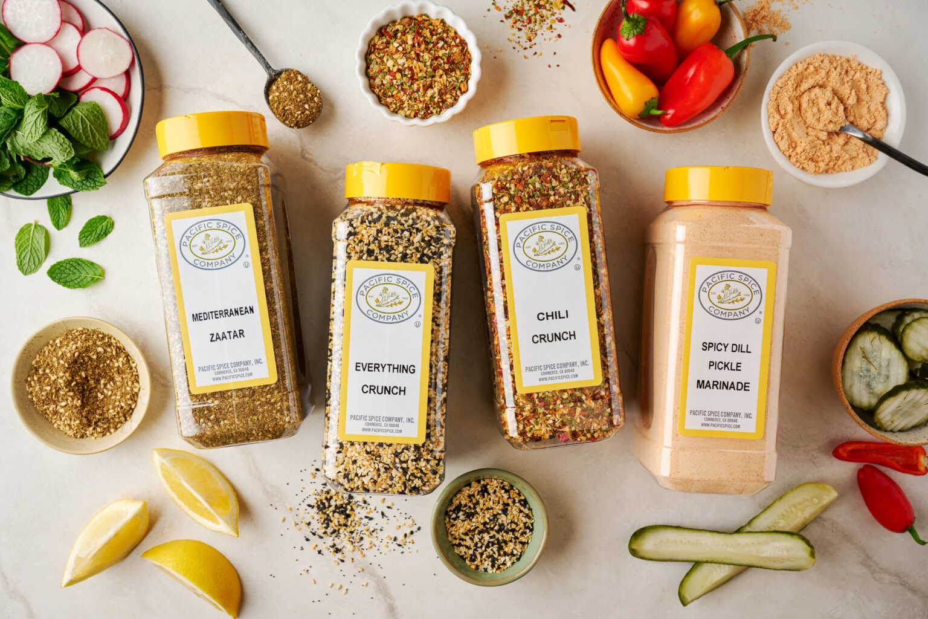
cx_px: 464
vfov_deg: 36.9
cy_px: 310
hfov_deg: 53.1
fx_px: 928
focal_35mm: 36
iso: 100
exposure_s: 1/60
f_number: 8
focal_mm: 36
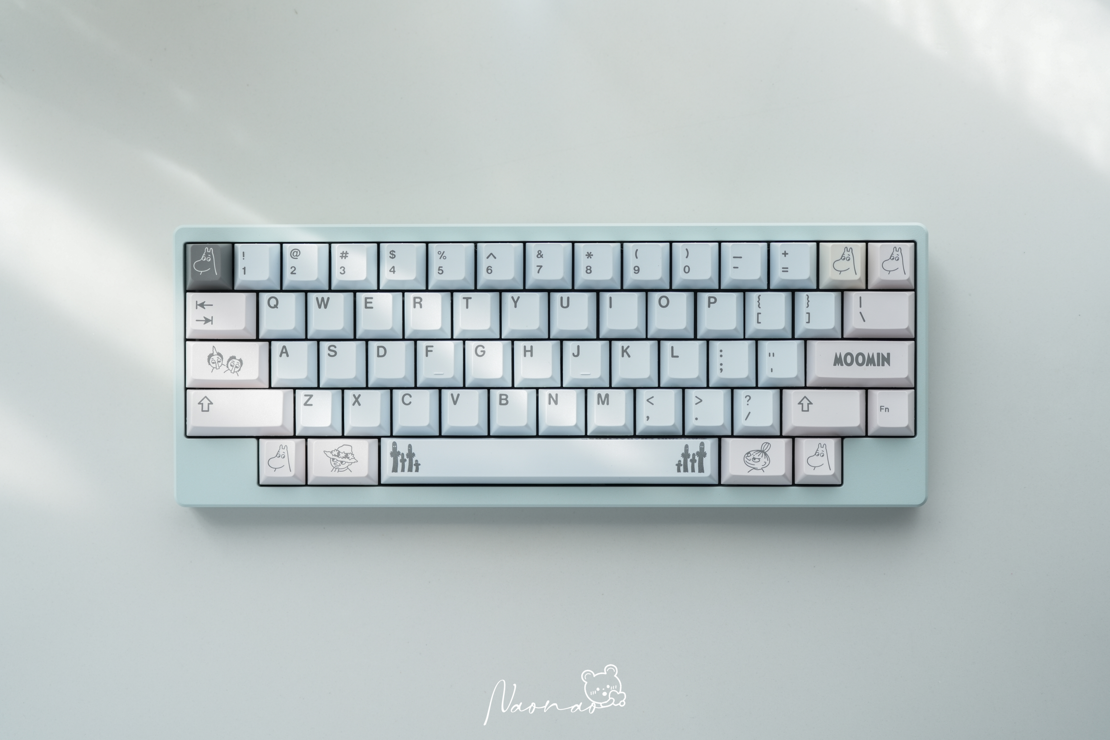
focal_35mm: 83
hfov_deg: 24.5
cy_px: 370
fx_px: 2559
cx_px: 555
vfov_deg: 16.5
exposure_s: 1/160
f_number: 4
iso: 200
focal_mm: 83
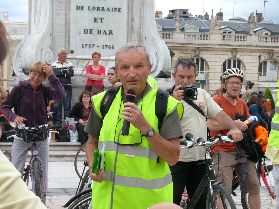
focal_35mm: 87
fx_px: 701
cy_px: 104
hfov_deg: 22.5
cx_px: 140
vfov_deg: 17.0
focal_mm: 15.5
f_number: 4
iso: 100
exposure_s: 1/160
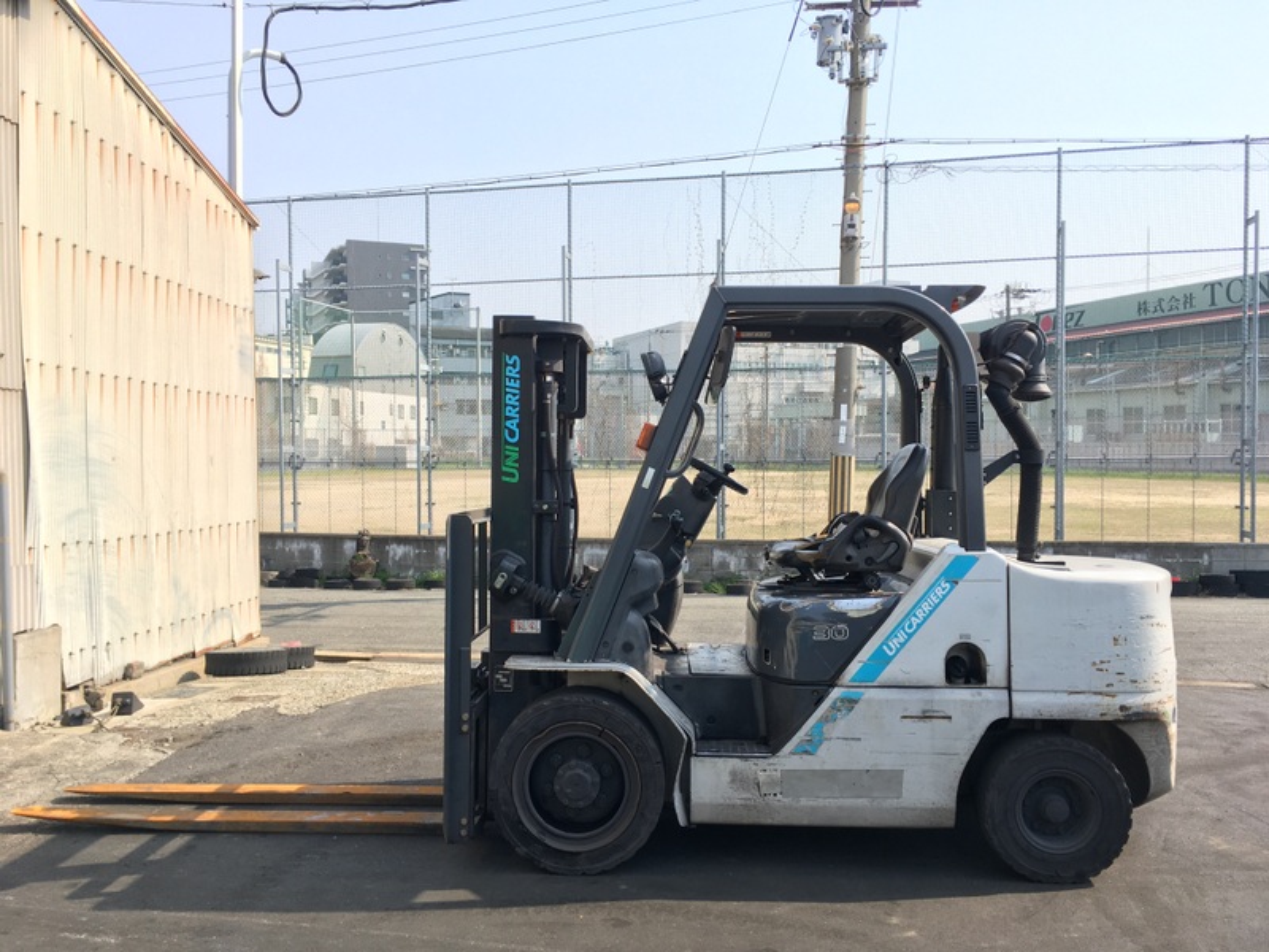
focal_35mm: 29
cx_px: 634
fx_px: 1063
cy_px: 476
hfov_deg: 61.7
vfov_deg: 48.2
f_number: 2.2
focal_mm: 4.15
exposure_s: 1/596
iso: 25
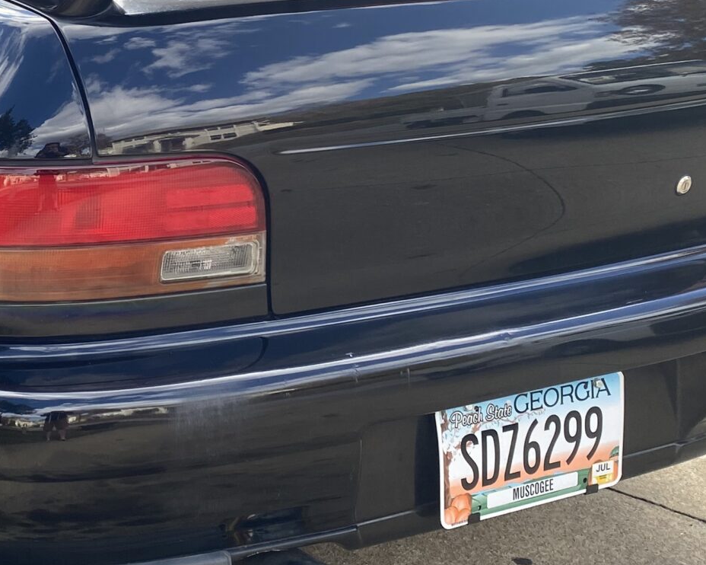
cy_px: 145
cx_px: 58
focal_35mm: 70
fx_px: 1462
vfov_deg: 21.7
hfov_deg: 26.2
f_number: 1.8
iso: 32
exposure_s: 1/423
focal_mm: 4.25
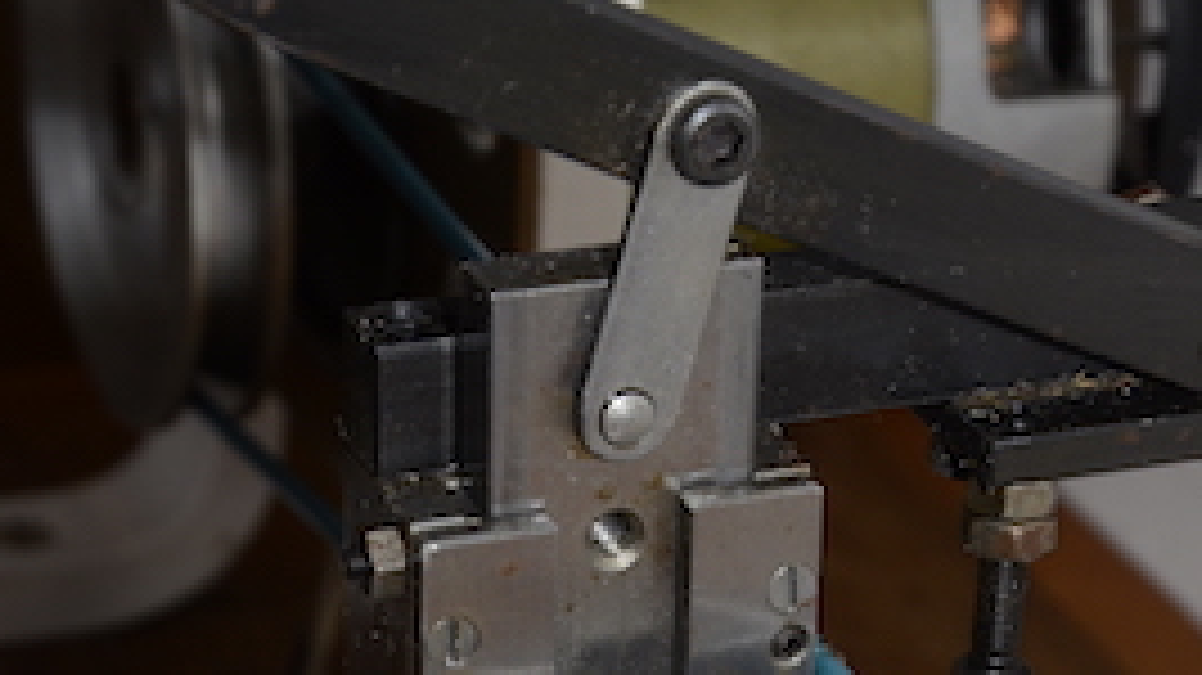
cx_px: 603
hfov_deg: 12.8
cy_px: 891
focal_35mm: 168
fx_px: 5353
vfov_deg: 7.1
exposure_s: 1/60
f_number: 13
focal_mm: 70
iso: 800
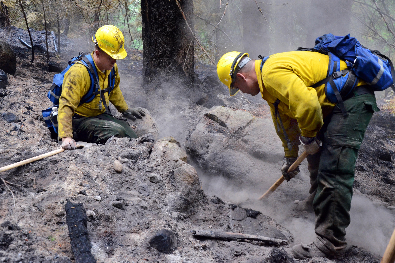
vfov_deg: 34.2
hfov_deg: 49.6
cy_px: 132
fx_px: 428
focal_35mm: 39
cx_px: 198
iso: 3200
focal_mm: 26
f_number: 5
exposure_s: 1/320
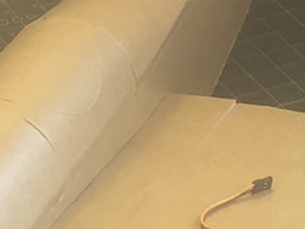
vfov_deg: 7.0
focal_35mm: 213
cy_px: 158
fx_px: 1878
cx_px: 152
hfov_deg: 9.3
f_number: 1.8
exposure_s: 1/24
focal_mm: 3.99
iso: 40
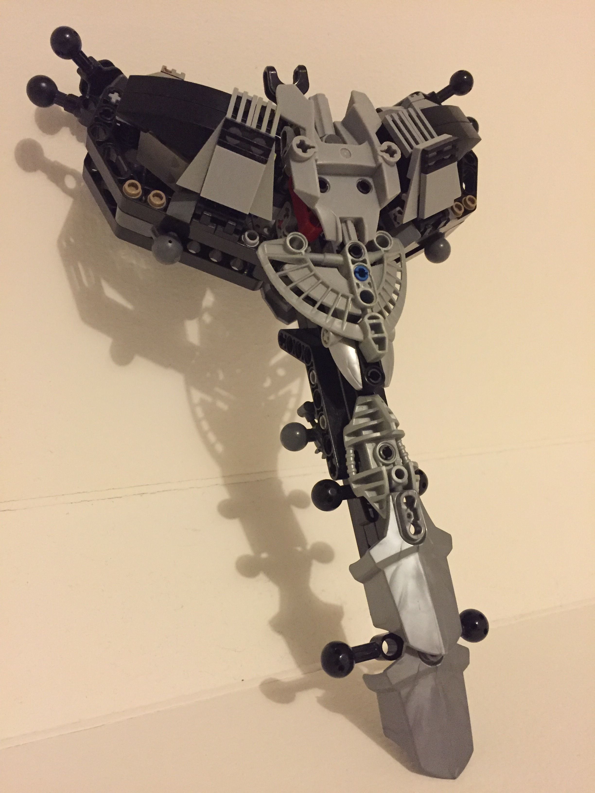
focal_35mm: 29
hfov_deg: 48.2
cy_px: 396
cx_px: 298
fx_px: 665
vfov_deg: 61.7
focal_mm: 4.15
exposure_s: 1/15
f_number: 2.2
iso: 400
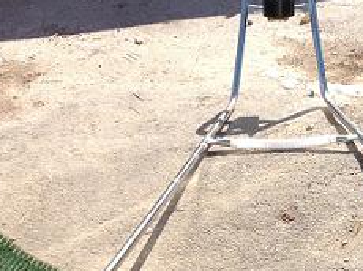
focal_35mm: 102
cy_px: 265
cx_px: 276
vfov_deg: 14.3
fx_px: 1069
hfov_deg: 19.1
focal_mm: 4.28
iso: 50
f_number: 2.4
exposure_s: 1/1163
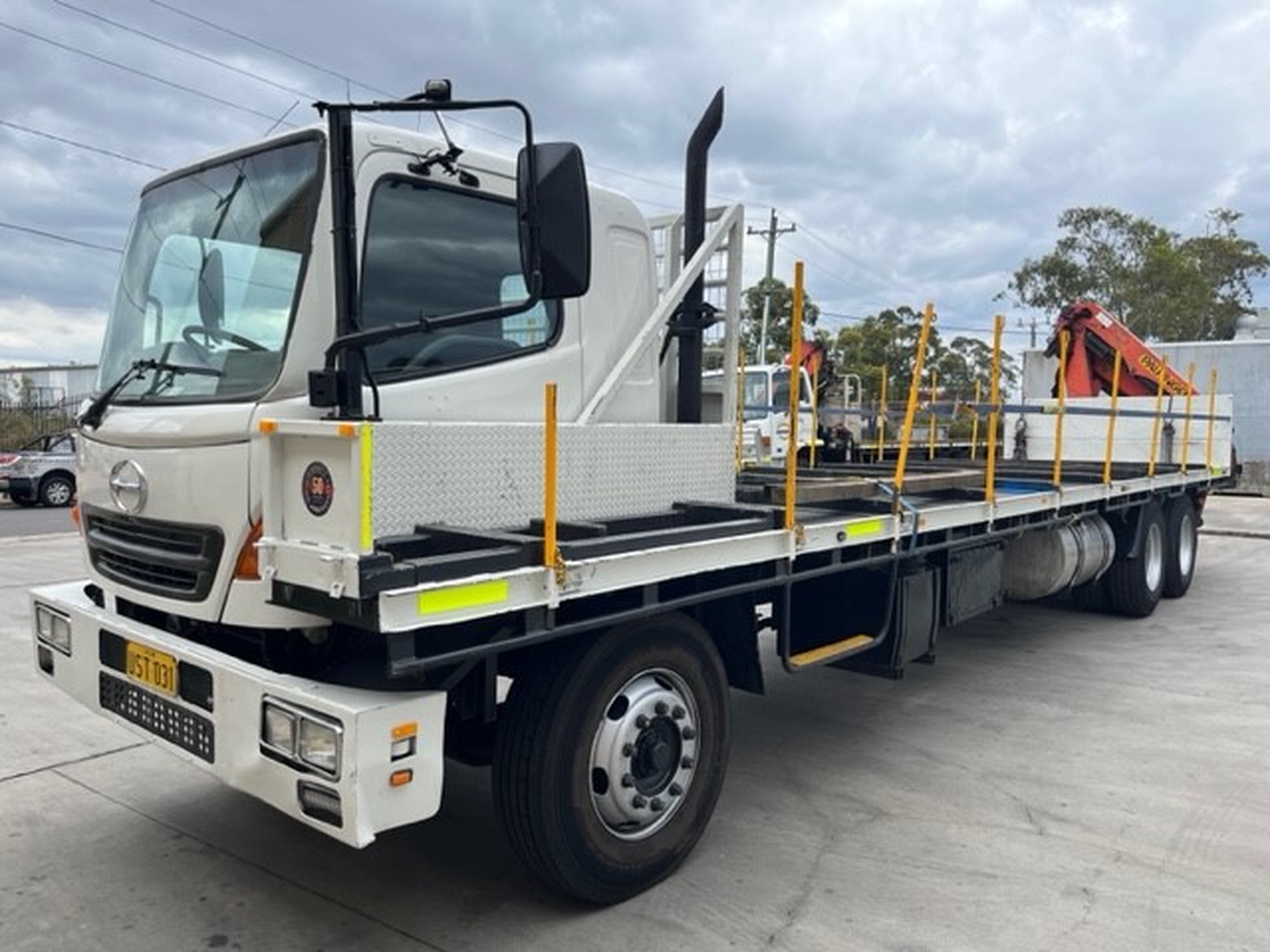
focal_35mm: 26
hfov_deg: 67.3
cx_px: 635
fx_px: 954
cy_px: 476
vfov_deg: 53.1
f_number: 1.6
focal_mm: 5.1
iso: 50
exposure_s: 1/1536
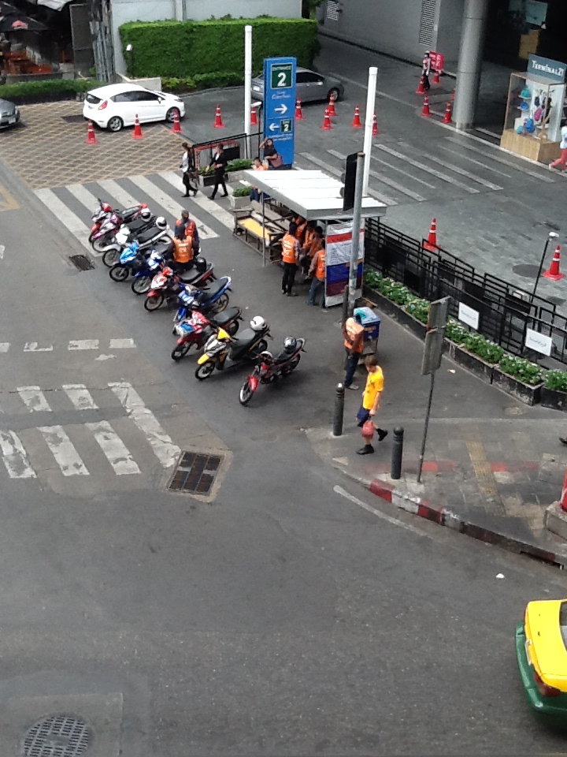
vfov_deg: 42.9
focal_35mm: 44
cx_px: 284
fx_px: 961
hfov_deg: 32.9
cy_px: 378
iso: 40
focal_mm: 2.03
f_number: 2.4
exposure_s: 1/361
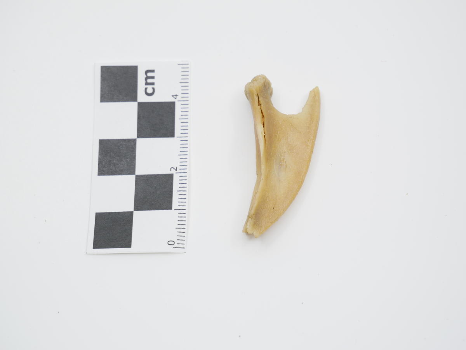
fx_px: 1131
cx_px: 233
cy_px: 175
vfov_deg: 17.6
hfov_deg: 23.3
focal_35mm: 84
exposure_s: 1/60
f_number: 7.1
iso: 200
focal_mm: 42
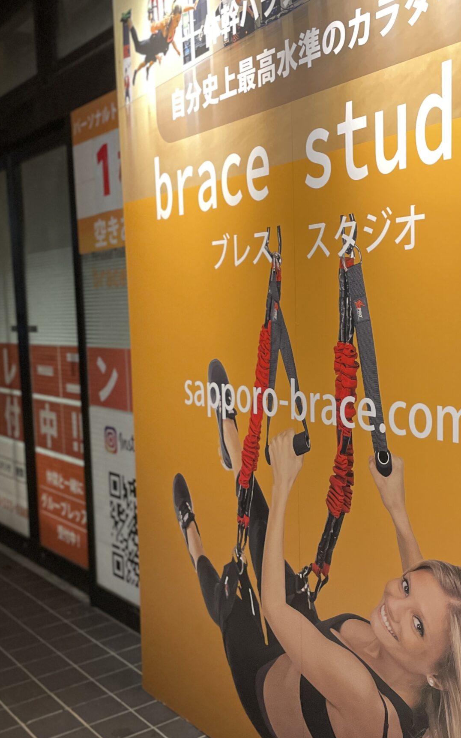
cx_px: 305
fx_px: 824
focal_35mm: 41
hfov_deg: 31.0
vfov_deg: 48.1
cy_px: 411
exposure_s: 1/50
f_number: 1.6
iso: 200
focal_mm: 4.2
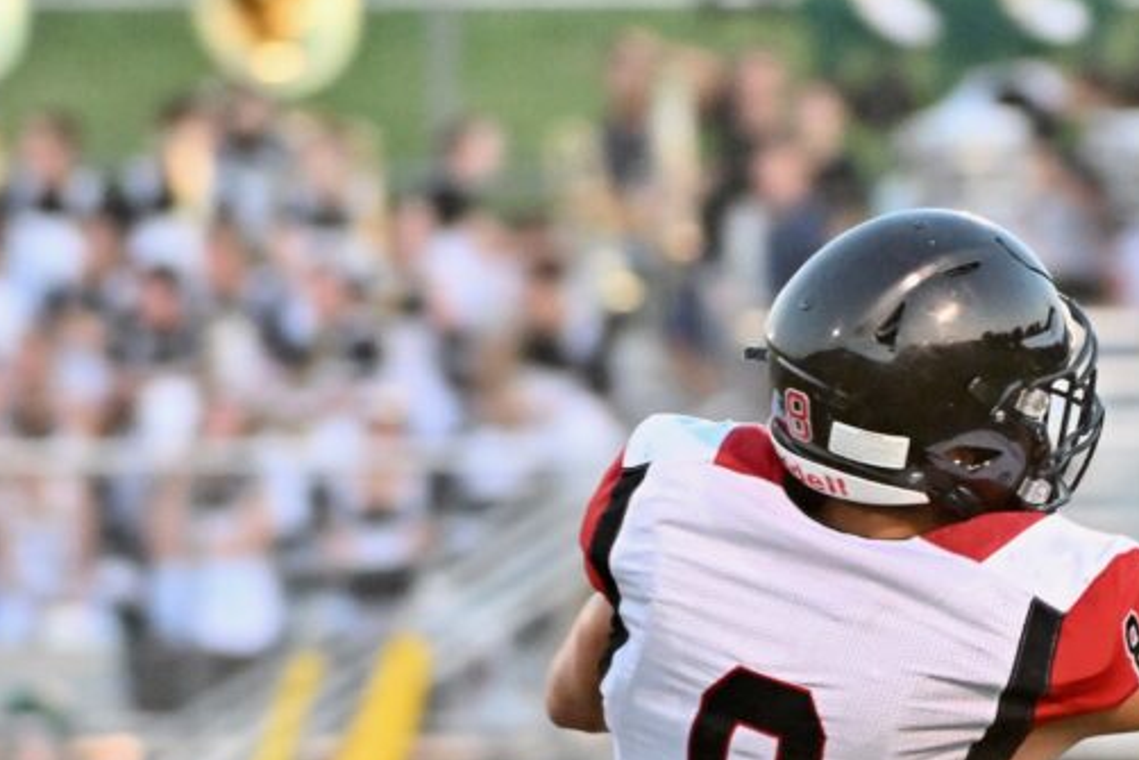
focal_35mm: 612
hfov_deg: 3.4
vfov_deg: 2.2
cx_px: 917
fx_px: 19367
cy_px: 727
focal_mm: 200
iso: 4000
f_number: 5
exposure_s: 1/500
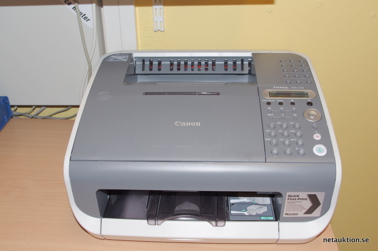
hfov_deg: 49.6
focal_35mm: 39
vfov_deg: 34.1
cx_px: 189
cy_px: 126
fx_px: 409
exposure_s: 1/25
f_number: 8
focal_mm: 26.25
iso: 200
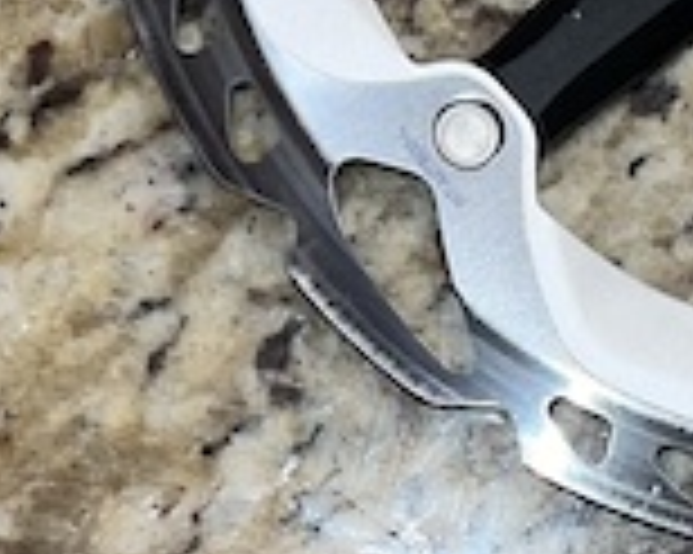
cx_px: 864
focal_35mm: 132
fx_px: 2706
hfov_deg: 14.1
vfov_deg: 11.4
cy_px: 698
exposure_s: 1/68
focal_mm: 5.7
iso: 40
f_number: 1.5
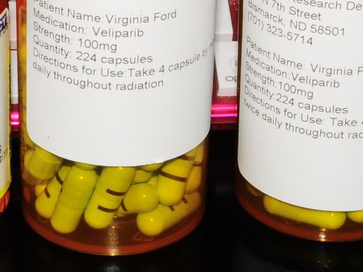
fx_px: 1716
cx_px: 185
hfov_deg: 12.1
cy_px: -50
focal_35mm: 164
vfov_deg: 9.0
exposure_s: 1/125
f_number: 29
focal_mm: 35
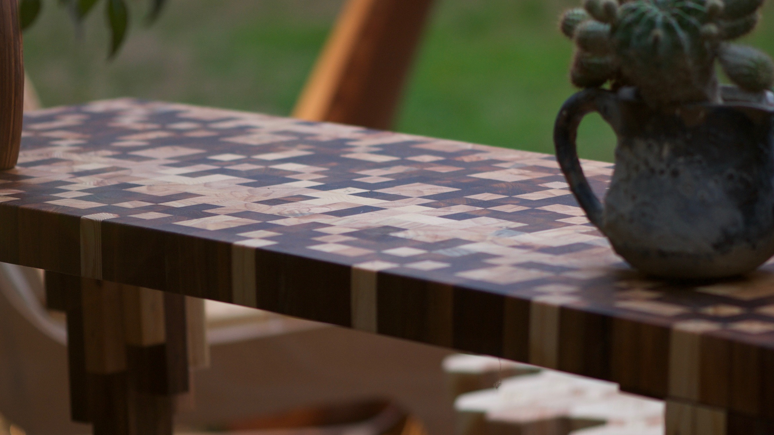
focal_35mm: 199
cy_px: 197
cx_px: 428
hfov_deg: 10.8
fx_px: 4084
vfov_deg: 6.1
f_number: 2.8
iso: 400
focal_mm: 105
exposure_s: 1/10
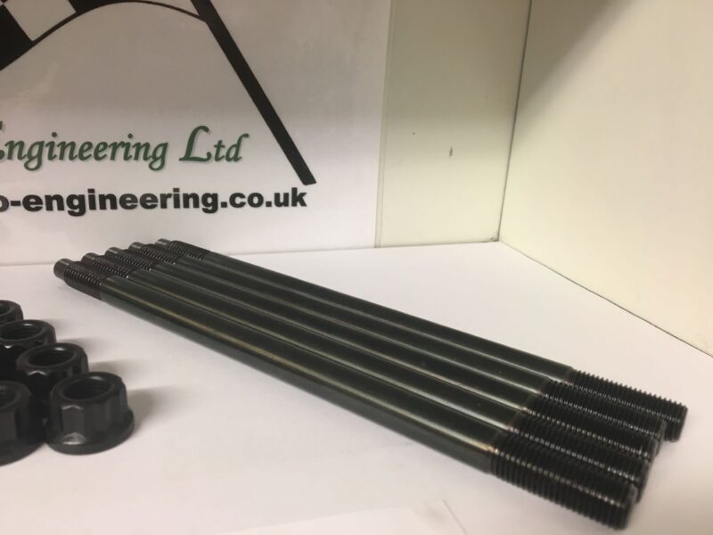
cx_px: 356
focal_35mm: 29
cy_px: 268
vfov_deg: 48.2
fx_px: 597
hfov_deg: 61.7
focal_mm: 4.15
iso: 100
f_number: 2.2
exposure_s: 1/33
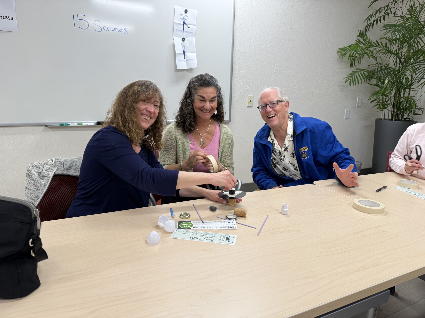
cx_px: 212
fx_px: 295
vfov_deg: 56.8
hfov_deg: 71.6
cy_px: 159
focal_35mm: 24
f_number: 1.78
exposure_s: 1/120
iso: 125
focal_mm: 6.76
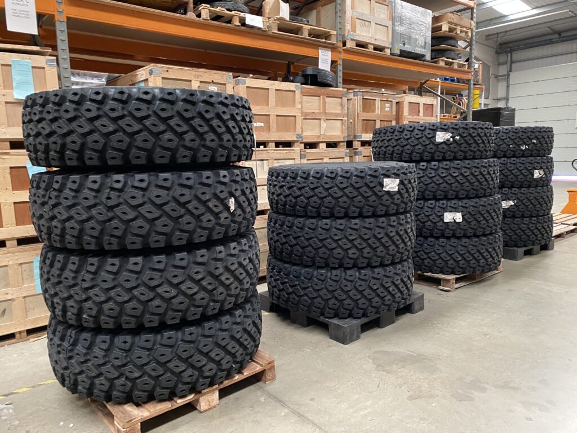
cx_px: 288
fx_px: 433
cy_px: 216
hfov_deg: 67.3
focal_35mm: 26
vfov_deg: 53.1
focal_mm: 4.25
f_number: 1.8
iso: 640
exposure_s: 1/30
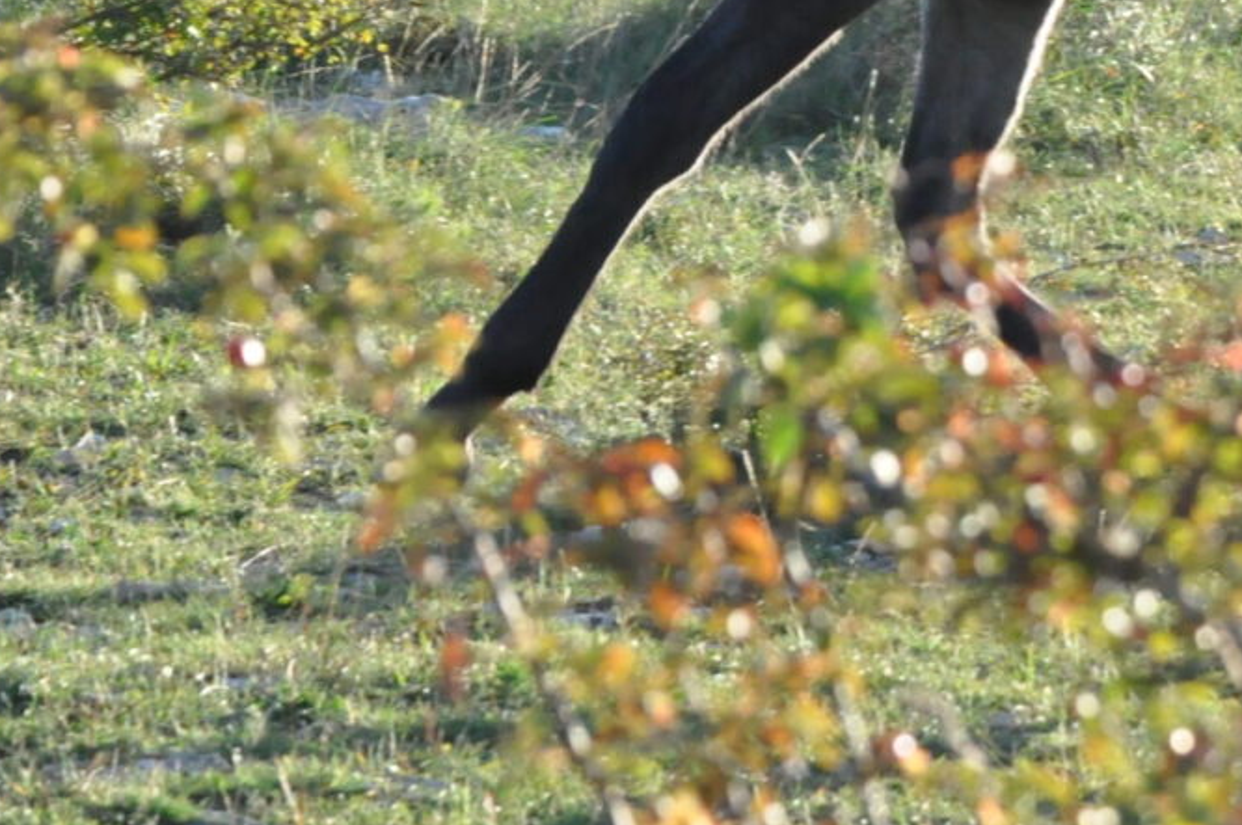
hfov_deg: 4.2
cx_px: 1123
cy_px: -335
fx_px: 17056
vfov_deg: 2.8
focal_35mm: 495
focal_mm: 110
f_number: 8
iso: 1600
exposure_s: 1/1000
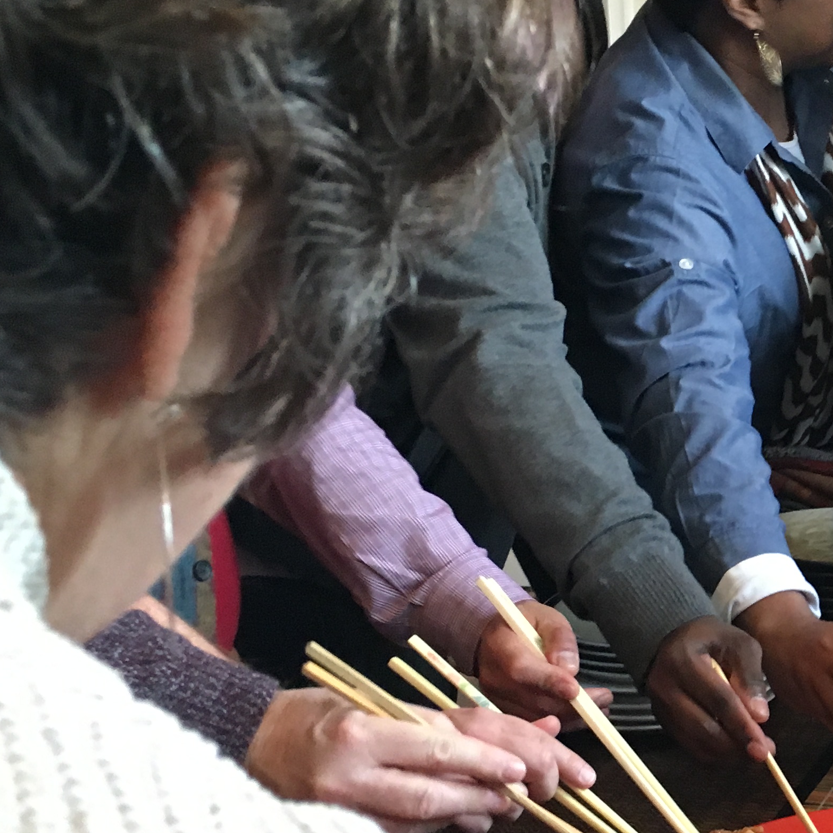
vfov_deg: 26.1
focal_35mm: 66
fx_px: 1797
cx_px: 1015
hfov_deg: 23.7
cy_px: 496
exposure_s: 1/30
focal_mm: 4.15
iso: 160
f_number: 2.2
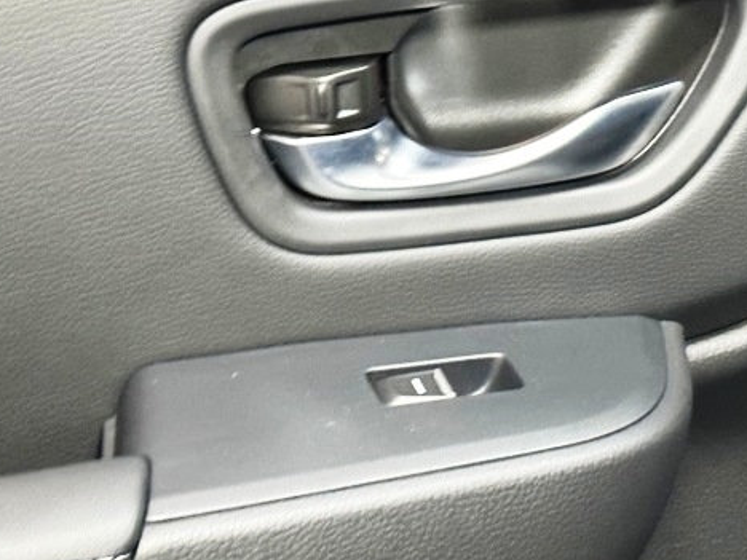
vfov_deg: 14.1
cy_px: 396
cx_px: 640
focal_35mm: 105
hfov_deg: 18.5
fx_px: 2266
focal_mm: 6.86
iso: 640
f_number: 1.78
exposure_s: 1/24
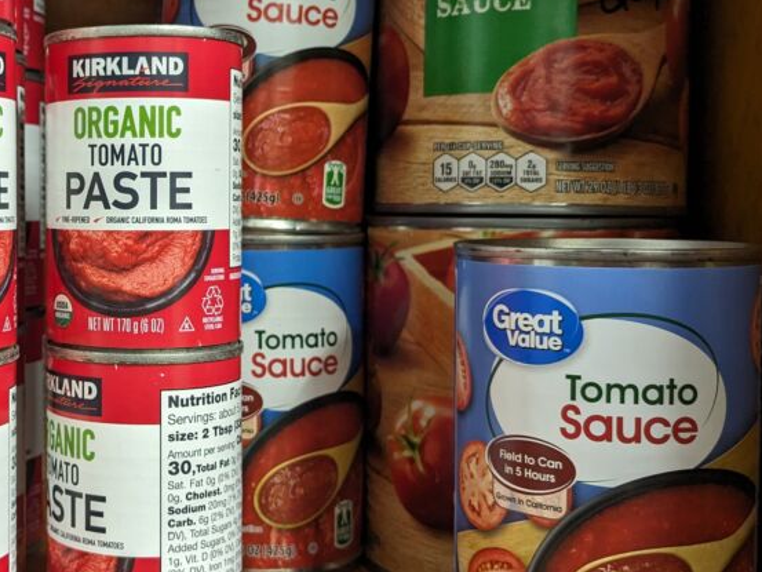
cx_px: 127
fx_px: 1101
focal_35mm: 50
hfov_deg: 36.6
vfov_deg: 29.1
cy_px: 243
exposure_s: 1/60
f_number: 1.73
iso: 201
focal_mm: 4.38
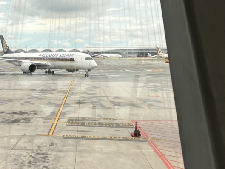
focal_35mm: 59
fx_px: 384
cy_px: 59
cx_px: 37
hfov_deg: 31.6
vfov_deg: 24.7
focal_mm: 5.7
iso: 50
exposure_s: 1/965
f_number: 1.5
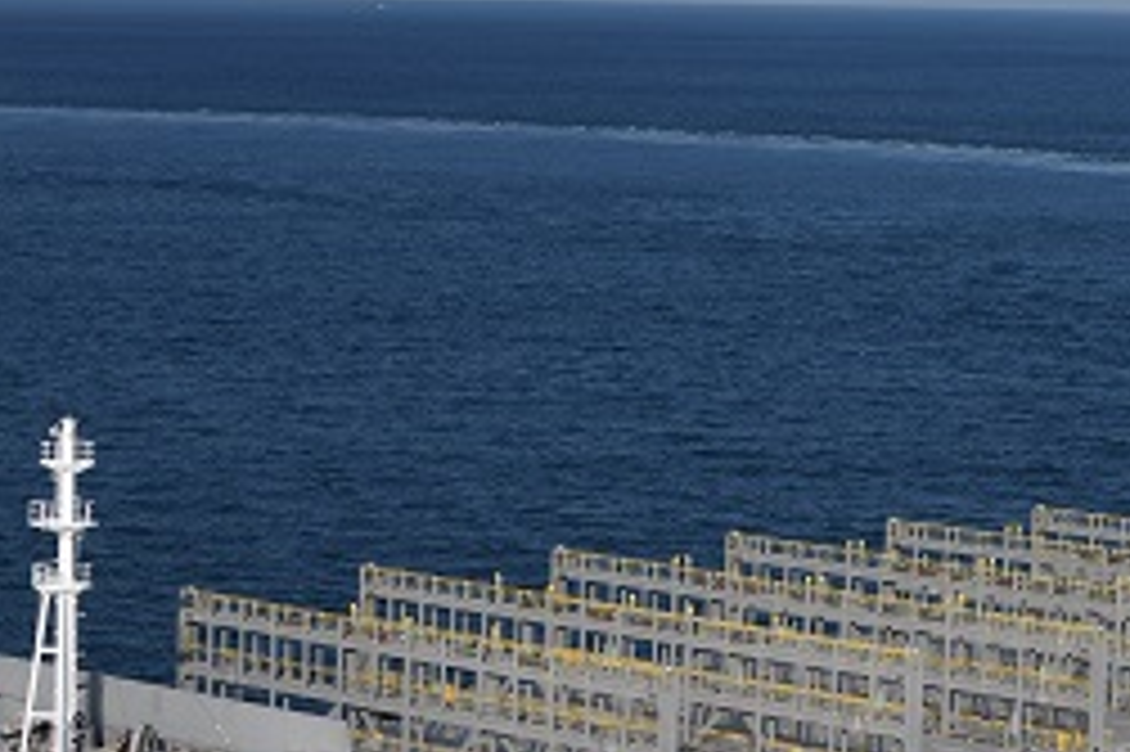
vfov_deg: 11.3
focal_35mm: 121
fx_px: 3795
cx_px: 1031
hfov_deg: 16.7
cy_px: 516
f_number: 10
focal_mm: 38
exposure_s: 1/1250
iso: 400
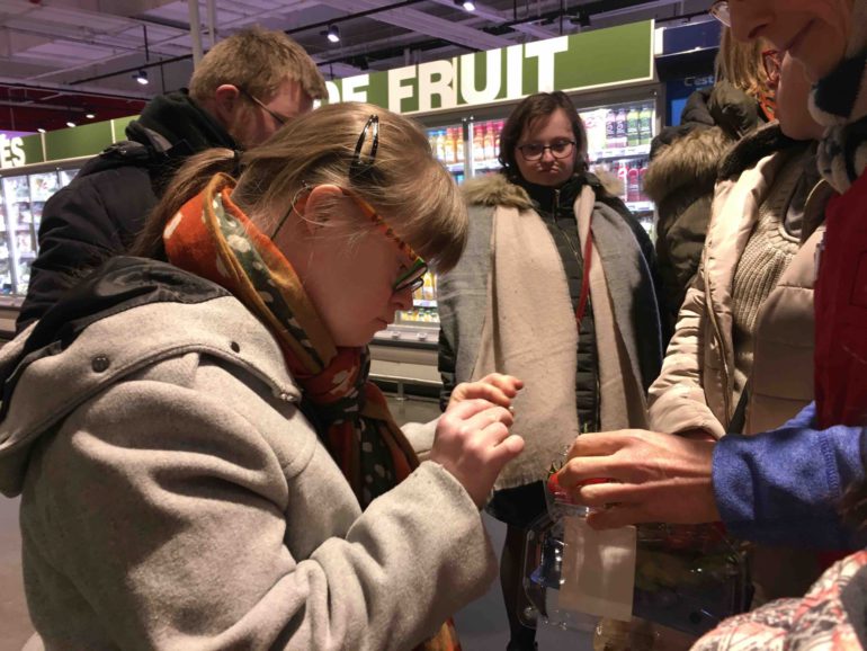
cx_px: 434
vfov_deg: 48.3
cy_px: 326
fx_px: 727
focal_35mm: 29
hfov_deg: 61.6
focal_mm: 4.15
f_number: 2.2
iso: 50
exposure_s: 1/33
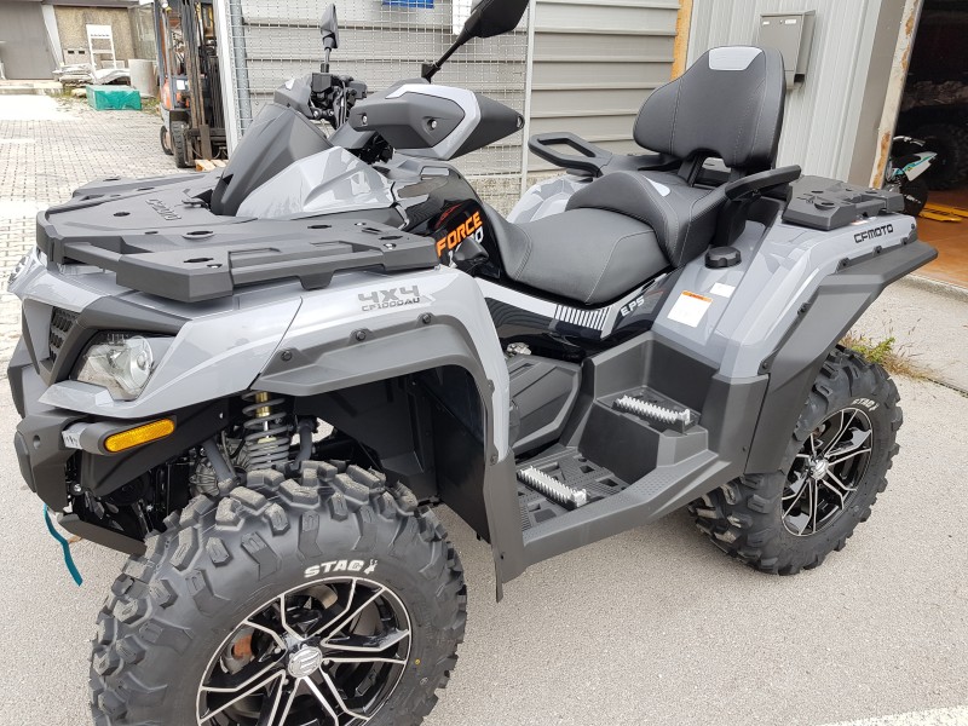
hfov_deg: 67.3
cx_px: 484
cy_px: 363
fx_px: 727
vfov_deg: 53.1
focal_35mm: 26
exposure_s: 1/319
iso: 40
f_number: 1.7
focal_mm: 4.3
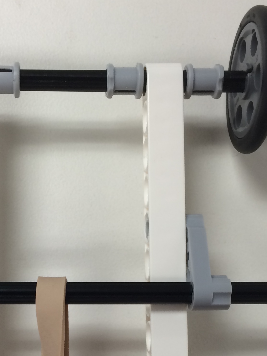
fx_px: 658
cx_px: 59
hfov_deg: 22.7
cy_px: 331
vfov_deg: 28.9
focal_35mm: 64
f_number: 2.2
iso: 40
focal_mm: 4.15
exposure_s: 1/30
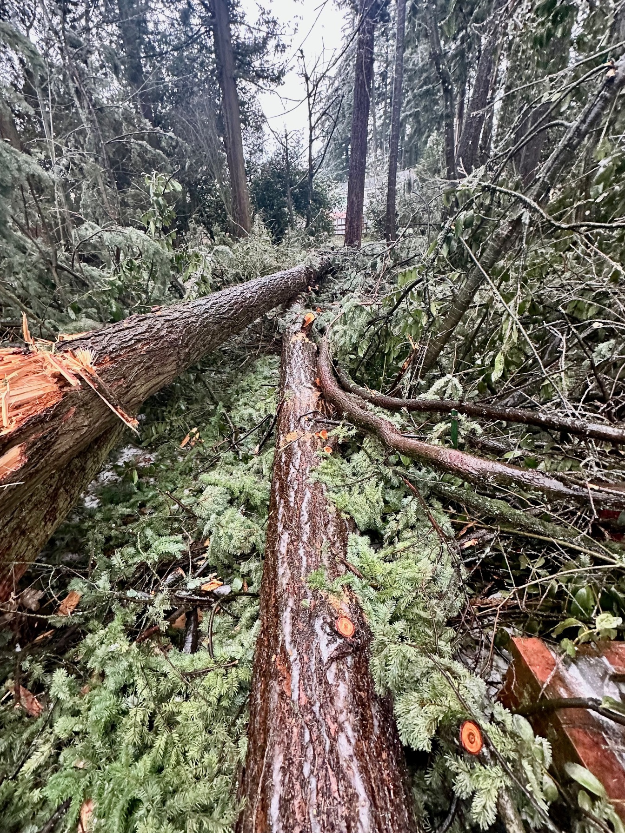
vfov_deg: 94.5
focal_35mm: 16
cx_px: 275
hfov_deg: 77.8
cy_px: 409
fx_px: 385
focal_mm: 2.22
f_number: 2.2
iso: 400
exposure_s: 1/60
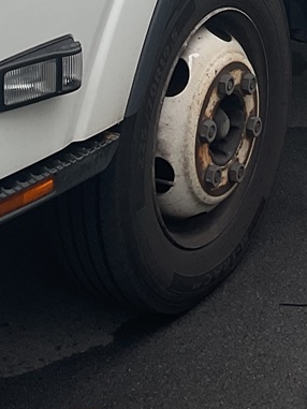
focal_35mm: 104
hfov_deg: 14.2
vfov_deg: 16.5
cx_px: 248
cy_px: -273
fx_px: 1229
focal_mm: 3
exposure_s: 1/135
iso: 16
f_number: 1.8
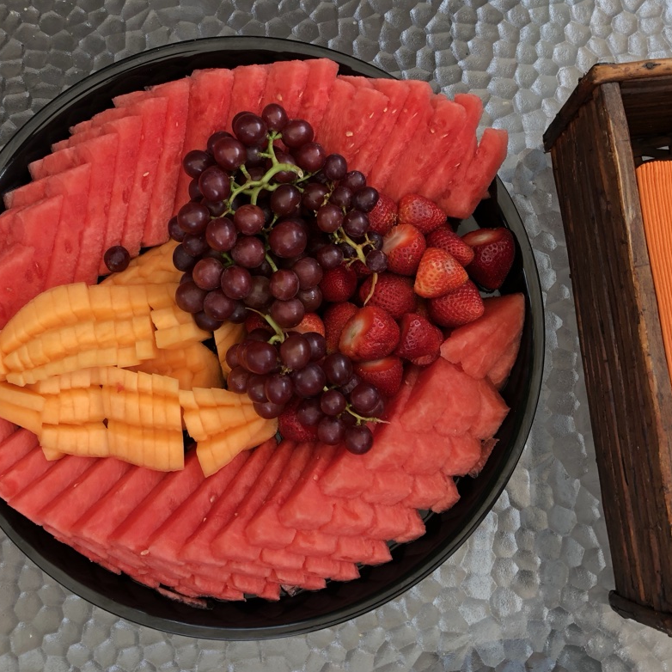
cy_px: 317
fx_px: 835
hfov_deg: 43.6
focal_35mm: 38
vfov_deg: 43.8
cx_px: 269
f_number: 1.8
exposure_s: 1/120
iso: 40
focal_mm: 4
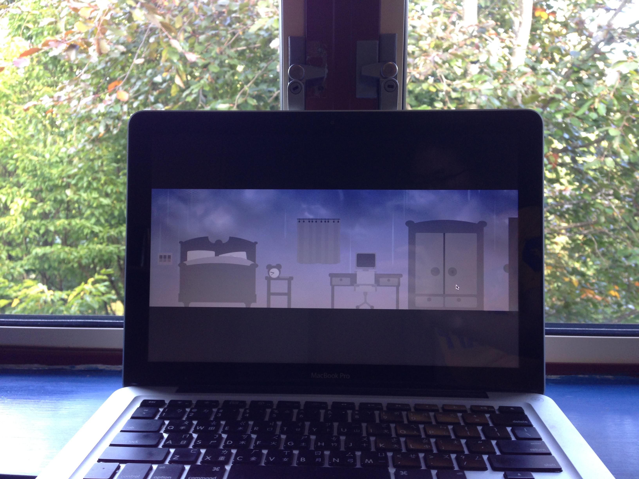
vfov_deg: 42.9
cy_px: 240
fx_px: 609
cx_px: 320
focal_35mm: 33
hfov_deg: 55.4
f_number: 2.4
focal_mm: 4.12
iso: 64
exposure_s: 1/20
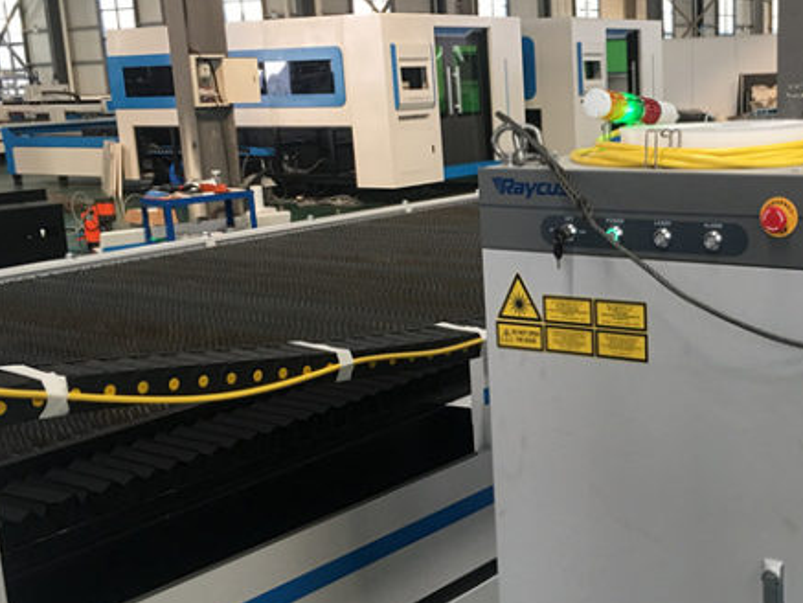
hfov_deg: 36.5
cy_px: 366
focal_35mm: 51
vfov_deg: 28.5
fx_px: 1183
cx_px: 610
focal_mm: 4.15
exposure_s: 1/33
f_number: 2.2
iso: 50
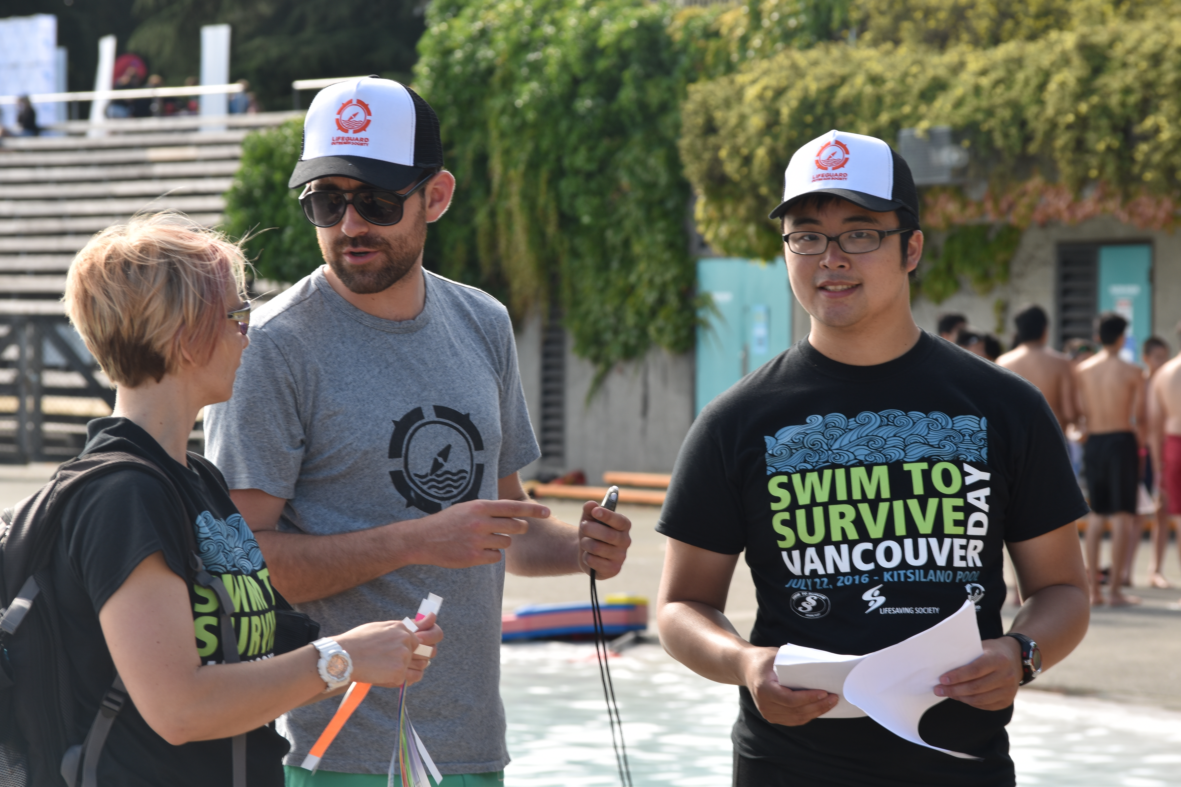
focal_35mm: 153
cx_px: 590
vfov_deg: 9.0
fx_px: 5019
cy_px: 394
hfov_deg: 13.4
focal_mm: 102
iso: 100
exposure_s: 1/125
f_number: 8
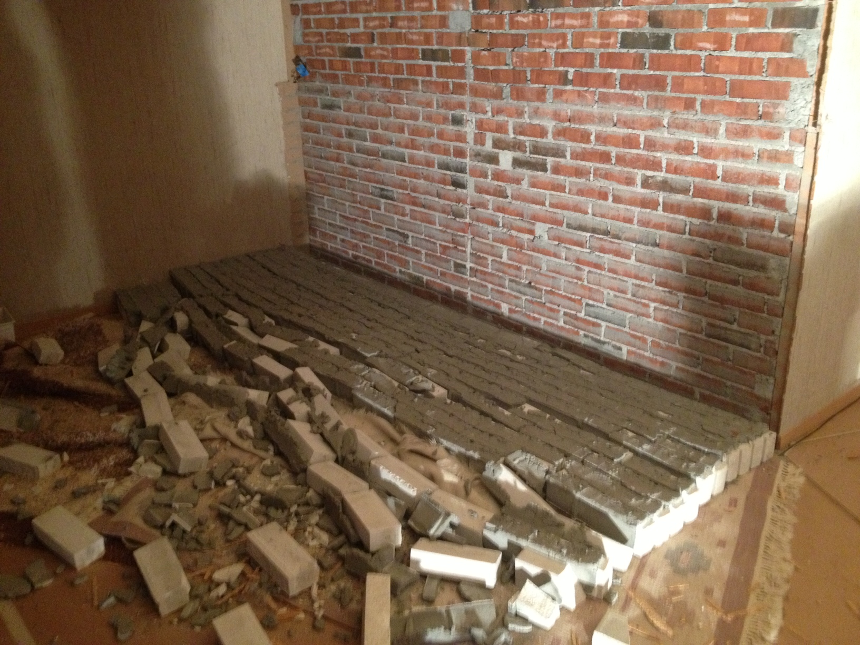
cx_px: 430
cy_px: 322
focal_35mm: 35
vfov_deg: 40.7
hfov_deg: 52.6
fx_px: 870
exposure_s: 1/17
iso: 400
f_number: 2.4
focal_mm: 4.28
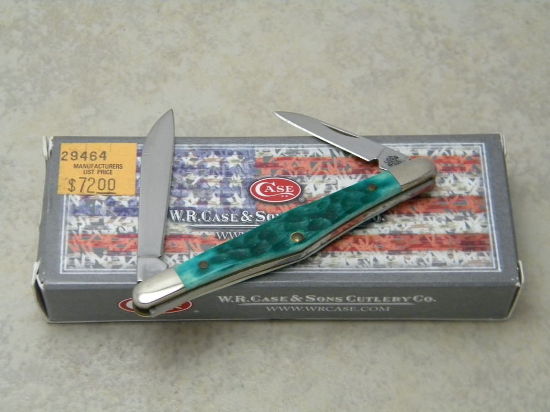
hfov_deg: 23.6
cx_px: 275
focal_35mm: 83
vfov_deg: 17.8
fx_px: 1319
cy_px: 206
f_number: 4.5
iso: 400
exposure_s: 1/33.3
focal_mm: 15.1
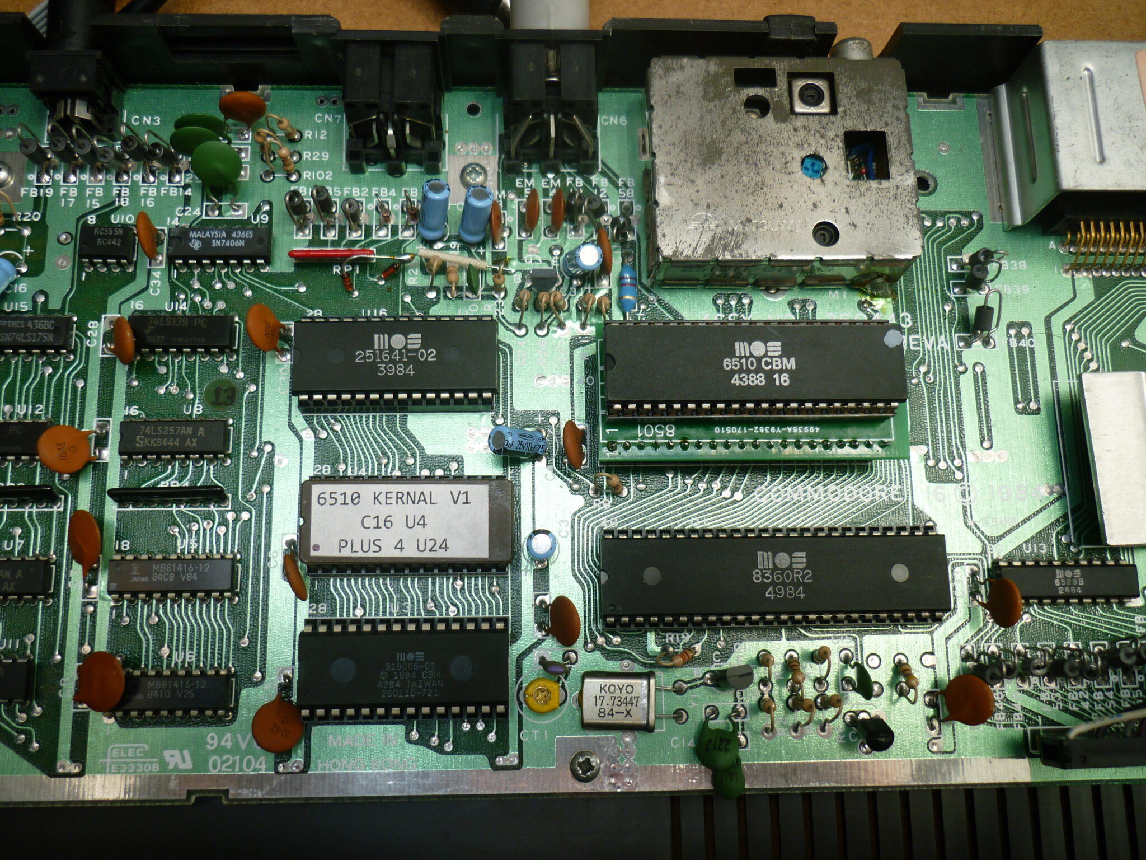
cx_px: 573
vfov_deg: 45.4
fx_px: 1026
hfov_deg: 58.4
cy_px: 430
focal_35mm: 31
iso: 80
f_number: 2.8
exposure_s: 1/125
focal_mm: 5.5
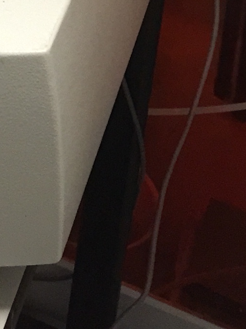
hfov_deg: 9.6
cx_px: -321
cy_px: -439
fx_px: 1308
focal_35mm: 138
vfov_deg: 11.8
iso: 160
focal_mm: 4.15
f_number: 2.2
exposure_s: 1/17
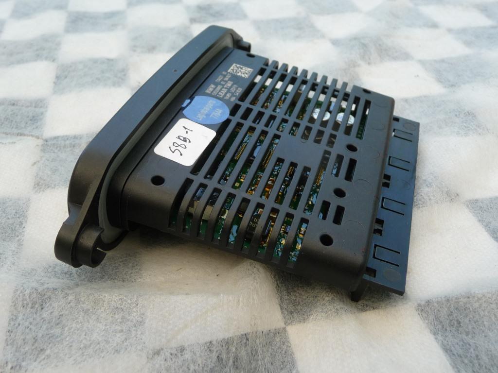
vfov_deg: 41.8
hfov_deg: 54.0
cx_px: 249
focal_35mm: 34
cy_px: 186
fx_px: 489
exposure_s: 1/125
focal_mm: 4.7
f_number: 3.3
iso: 100
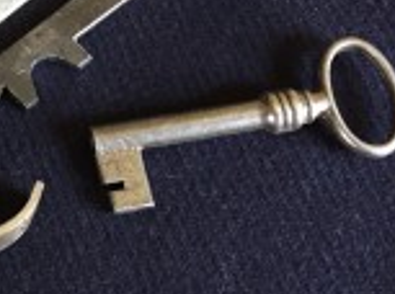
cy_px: 0
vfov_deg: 18.8
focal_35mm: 76
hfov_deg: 23.6
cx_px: -72
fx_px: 865
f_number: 2.2
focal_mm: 4.15
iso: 250
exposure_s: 1/24
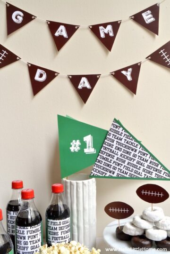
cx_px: 85
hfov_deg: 36.9
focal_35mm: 36
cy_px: 127
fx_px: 255
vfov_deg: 53.1
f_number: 16
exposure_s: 1/1.3
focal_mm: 24
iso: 400
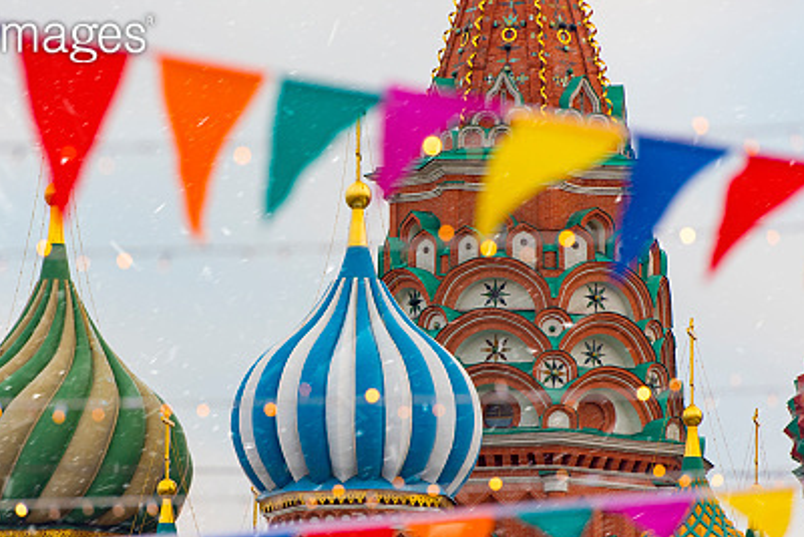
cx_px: 346
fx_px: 5674
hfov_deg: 8.1
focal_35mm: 254
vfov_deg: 5.4
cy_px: 323
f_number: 4
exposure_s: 1/160
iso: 250
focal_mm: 200
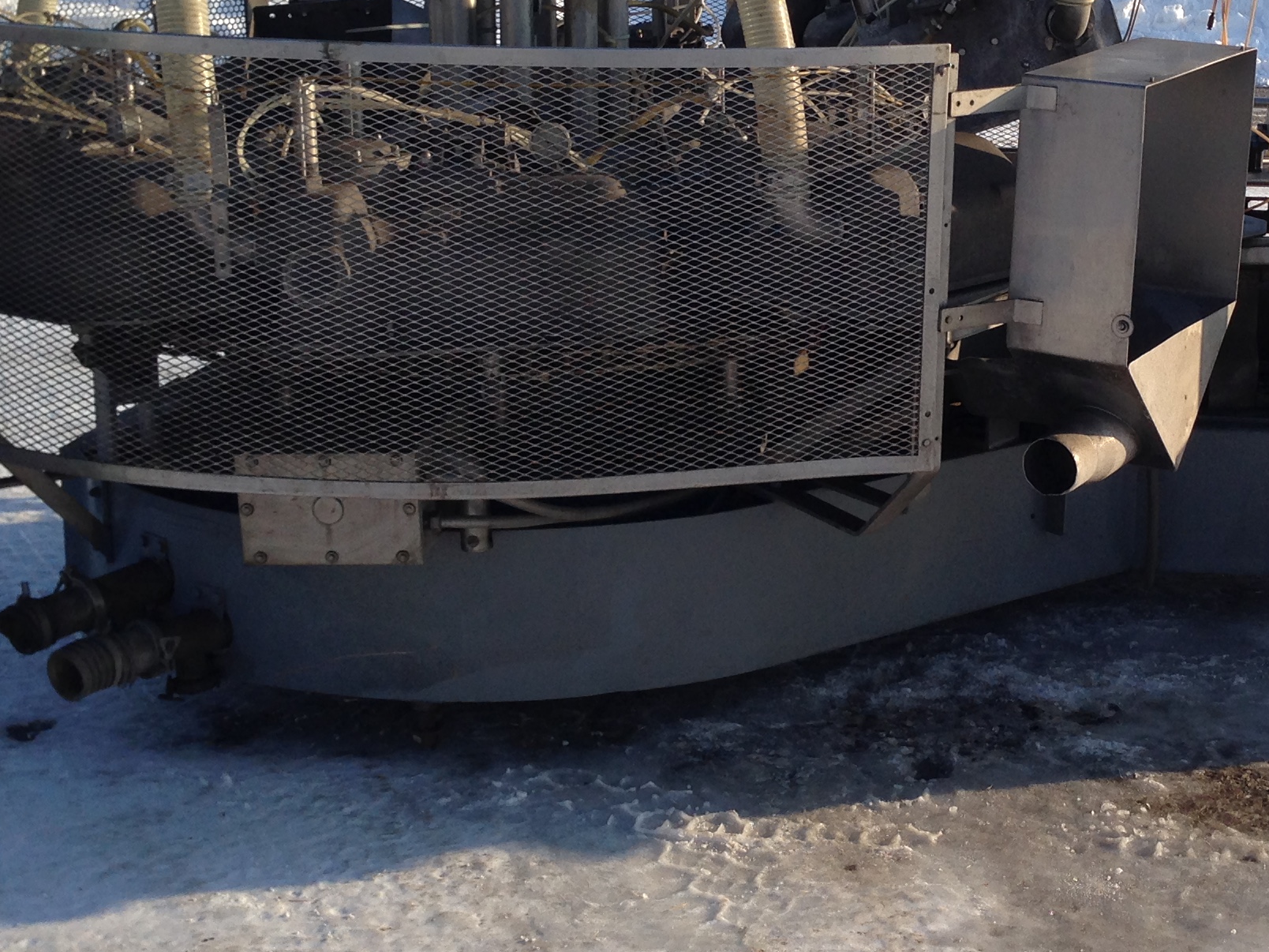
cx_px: 909
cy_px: 328
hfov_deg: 28.6
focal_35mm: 67
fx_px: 2456
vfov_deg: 21.9
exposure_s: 1/1106
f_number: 2.4
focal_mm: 4.12
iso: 50
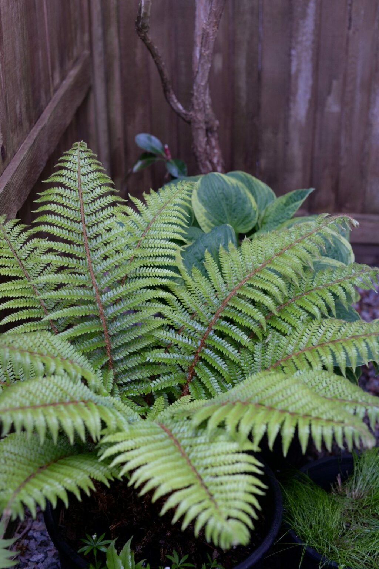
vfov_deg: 39.6
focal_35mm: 50
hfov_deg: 27.0
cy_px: 284
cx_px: 190
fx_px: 790
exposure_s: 1/40
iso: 400
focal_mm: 50
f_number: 3.2
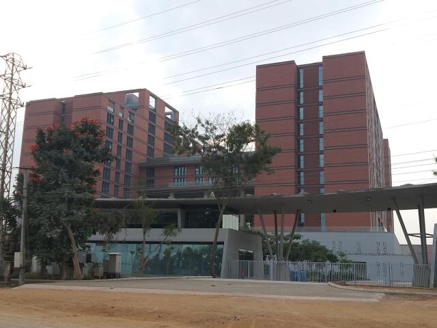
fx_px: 328
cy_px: 164
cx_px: 218
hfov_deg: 67.3
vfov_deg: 53.1
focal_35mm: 26
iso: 40
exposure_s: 1/194
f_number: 1.7
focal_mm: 3.93
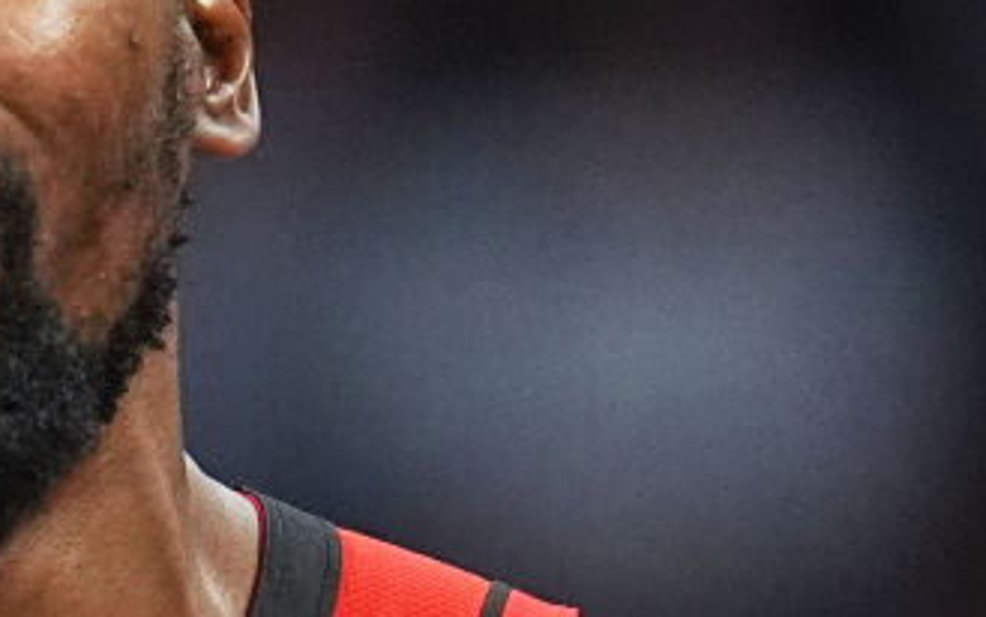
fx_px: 58718
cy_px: 843
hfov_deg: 1.0
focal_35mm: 2184
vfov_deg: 0.6
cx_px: -394
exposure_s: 1/1600
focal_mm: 400
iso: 5000
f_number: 3.5
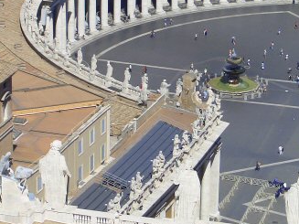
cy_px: 45
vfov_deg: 7.5
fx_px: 1701
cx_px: 164
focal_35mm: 197
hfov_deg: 10.0
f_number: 8.4
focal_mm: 24
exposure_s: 1/250
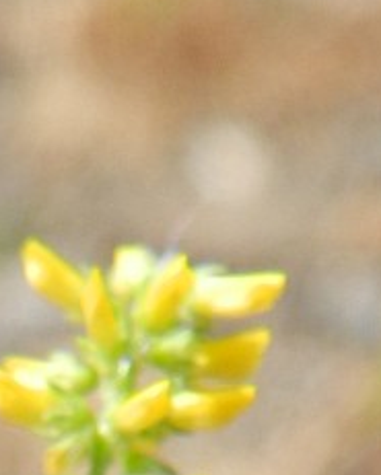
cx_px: -179
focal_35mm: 162
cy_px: 1158
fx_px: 2282
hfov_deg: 9.3
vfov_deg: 10.3
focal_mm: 5.6
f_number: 3.7
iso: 160
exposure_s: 1/500
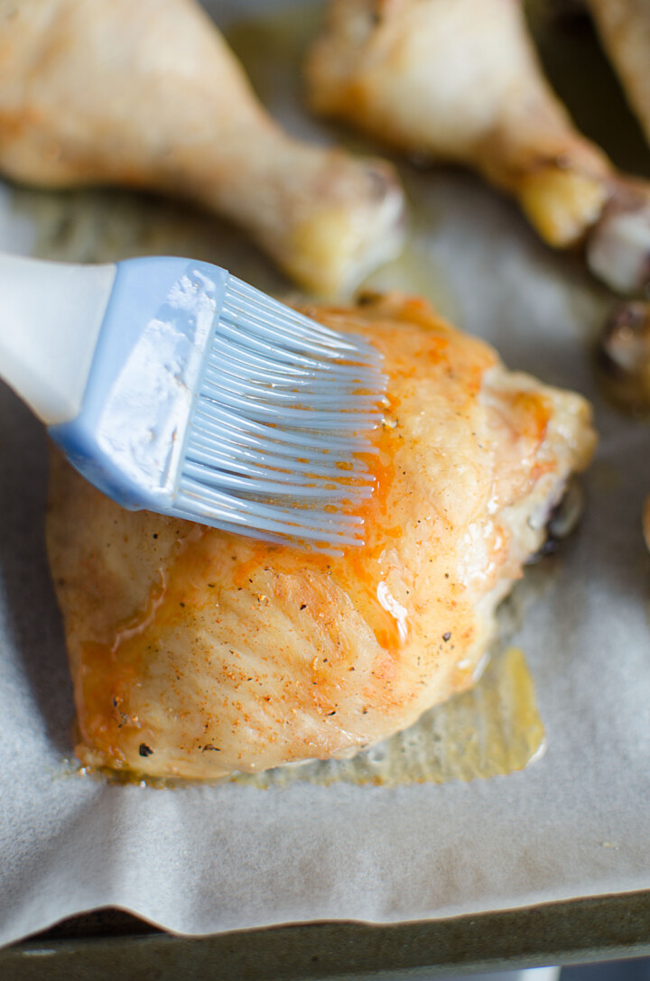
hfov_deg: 25.6
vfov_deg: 37.9
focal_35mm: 52
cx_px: 325
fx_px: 1428
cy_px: 490
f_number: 2.5
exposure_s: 1/25
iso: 125
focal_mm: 35
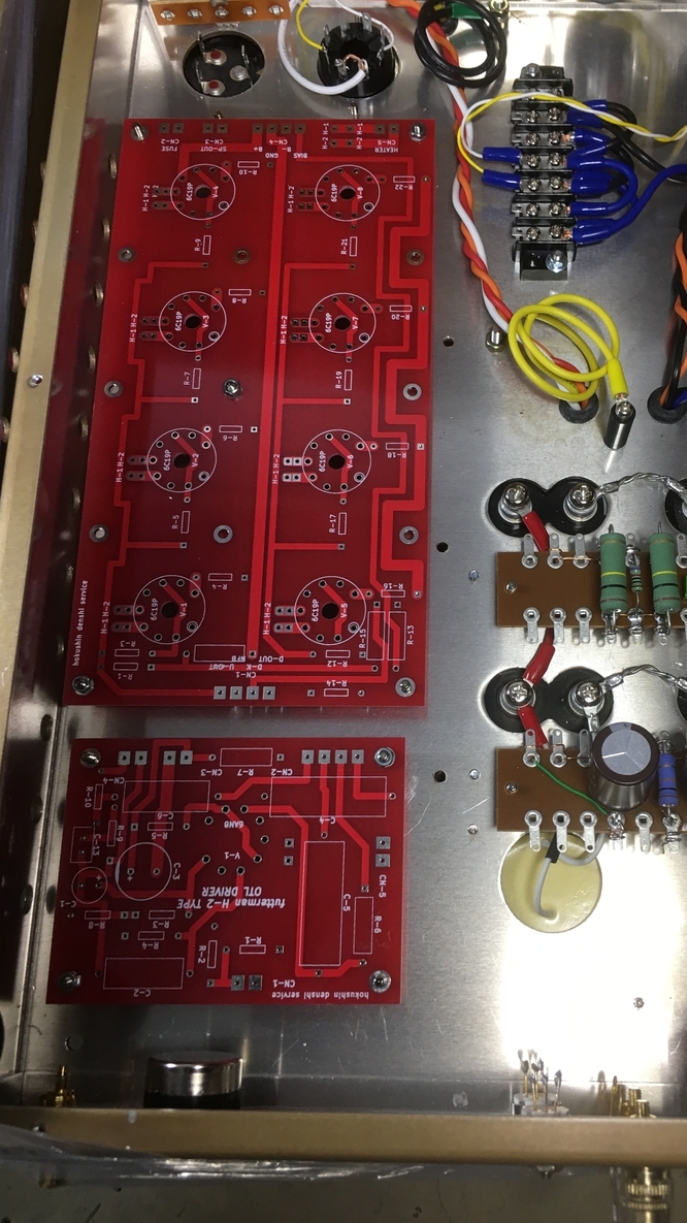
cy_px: 611
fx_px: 1037
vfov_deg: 61.0
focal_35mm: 32
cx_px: 459
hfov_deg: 36.3
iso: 32
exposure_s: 1/15
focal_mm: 4.15
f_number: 2.2
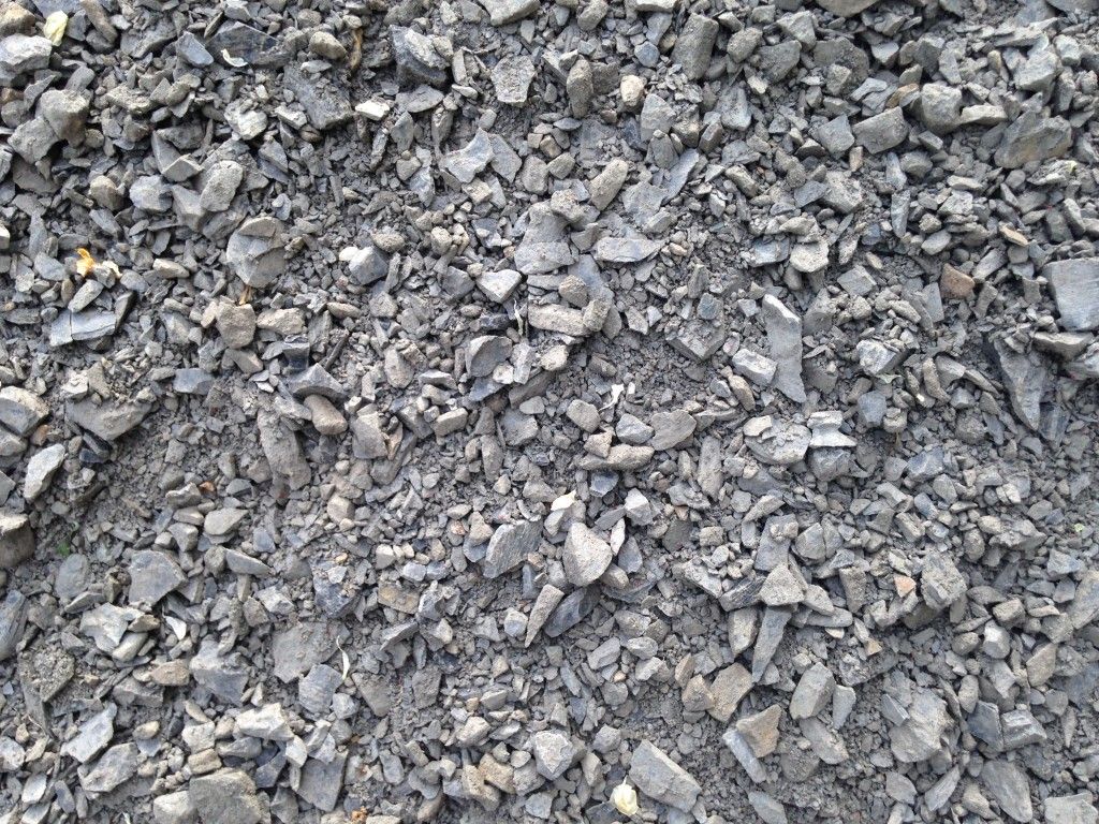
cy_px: 412
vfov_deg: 42.9
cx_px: 550
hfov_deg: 55.4
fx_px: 1048
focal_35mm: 33
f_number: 2.4
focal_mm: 4.12
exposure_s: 1/296
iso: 50
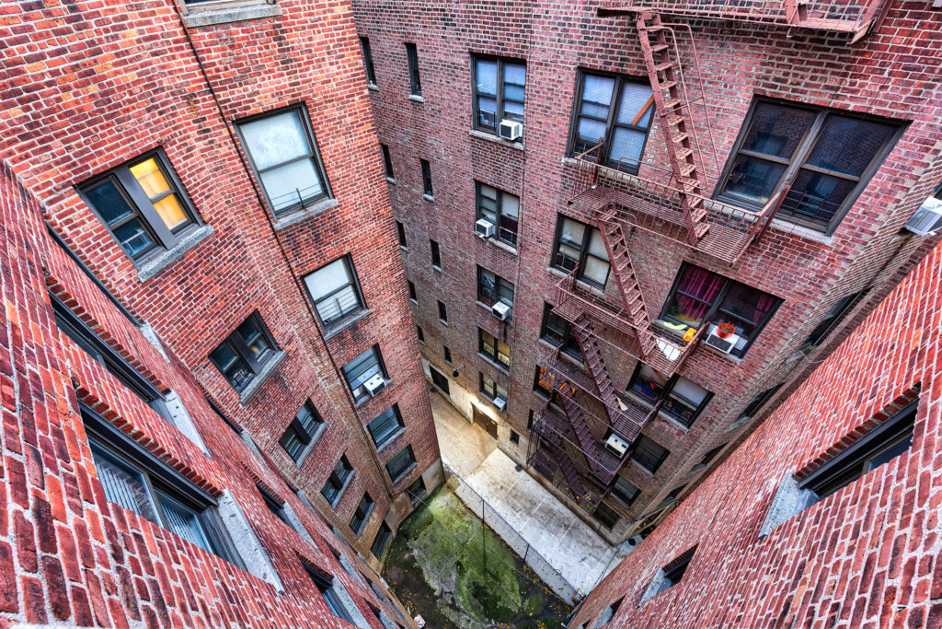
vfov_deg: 81.2
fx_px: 366
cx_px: 471
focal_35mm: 14
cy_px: 314
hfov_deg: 104.2
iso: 200
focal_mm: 14
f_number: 11
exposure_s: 2
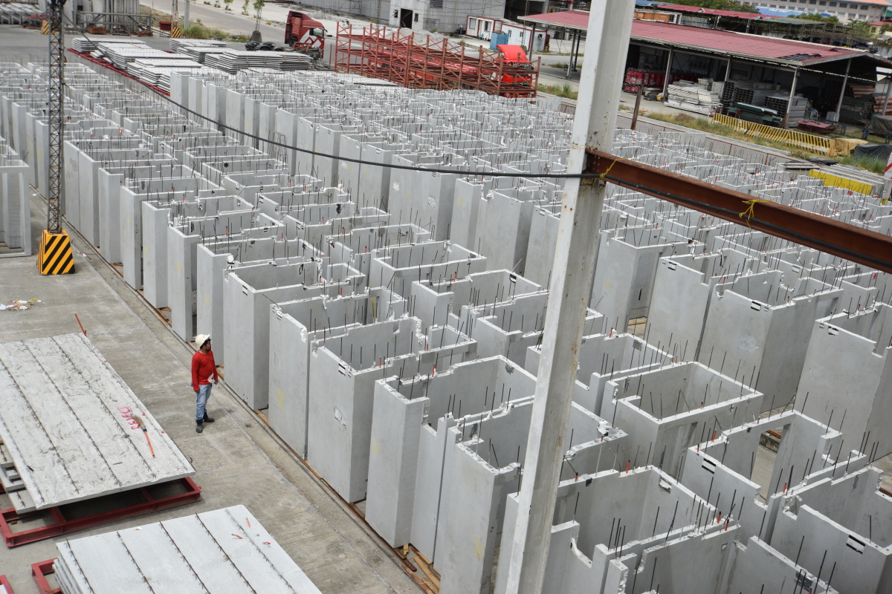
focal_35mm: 36
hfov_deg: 53.1
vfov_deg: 36.9
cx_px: 446
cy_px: 297
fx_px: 892
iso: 200
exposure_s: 1/400
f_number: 9
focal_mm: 24
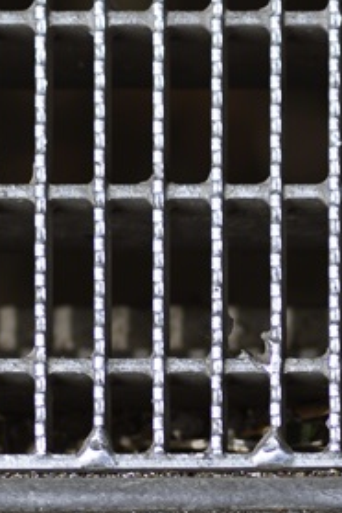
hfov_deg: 3.8
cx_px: 212
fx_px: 5130
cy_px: 380
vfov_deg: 5.7
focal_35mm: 360
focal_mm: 85
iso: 100
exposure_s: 1/1000
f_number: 2.8
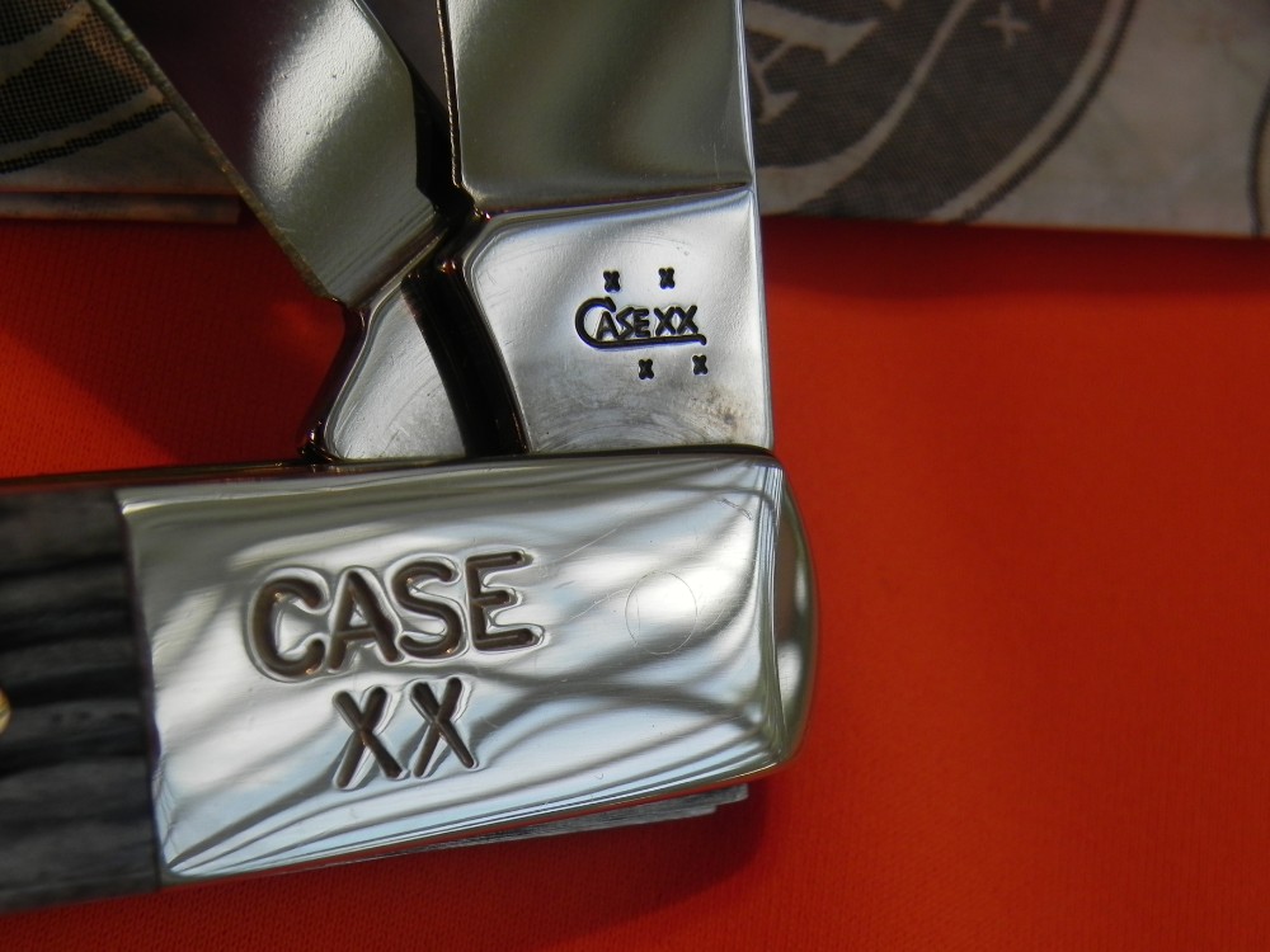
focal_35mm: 75
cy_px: 476
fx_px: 2752
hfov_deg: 26.0
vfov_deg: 19.6
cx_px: 635
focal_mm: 13.4
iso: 160
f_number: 4
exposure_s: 1/273
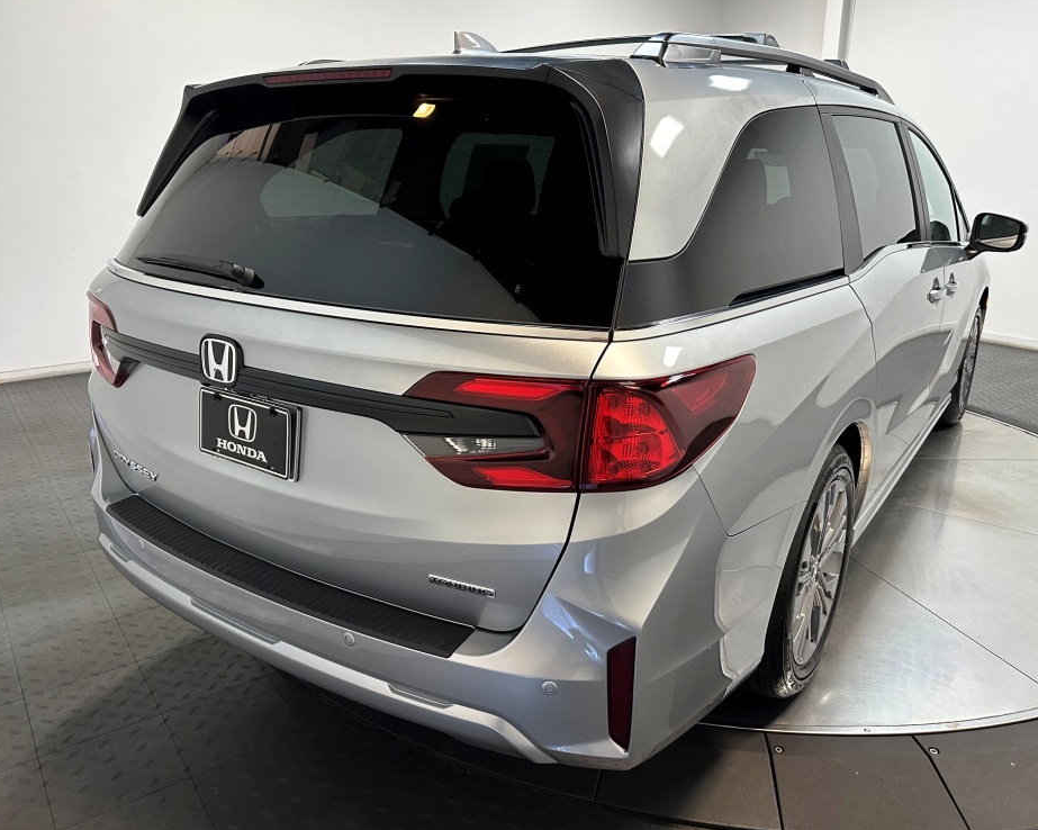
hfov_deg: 66.0
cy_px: 400
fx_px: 799
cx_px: 525
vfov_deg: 54.9
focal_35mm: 26
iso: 400
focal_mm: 6.86
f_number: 1.78
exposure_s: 1/60
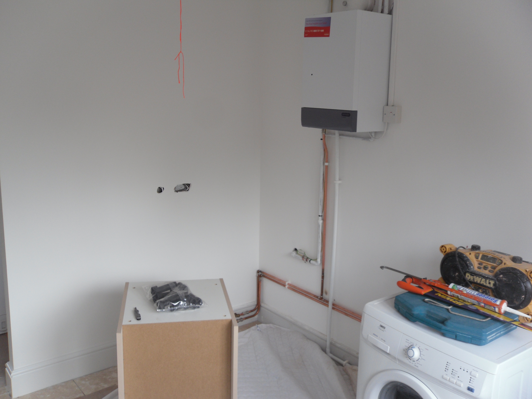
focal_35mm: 35
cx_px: 266
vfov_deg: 40.7
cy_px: 200
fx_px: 538
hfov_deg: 52.6
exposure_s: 1/49
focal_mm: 6.3
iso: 100
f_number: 3.5
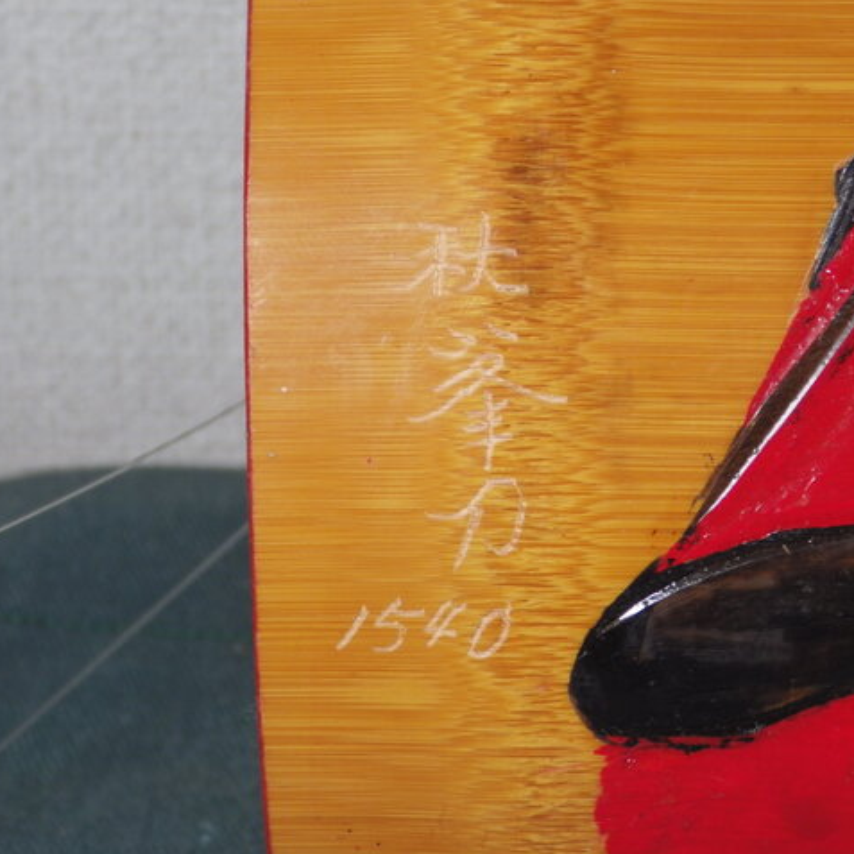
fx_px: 3936
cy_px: 428
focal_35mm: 141
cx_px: 467
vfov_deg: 12.4
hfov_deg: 12.4
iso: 200
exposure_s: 1/40
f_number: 4.8
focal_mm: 21.3
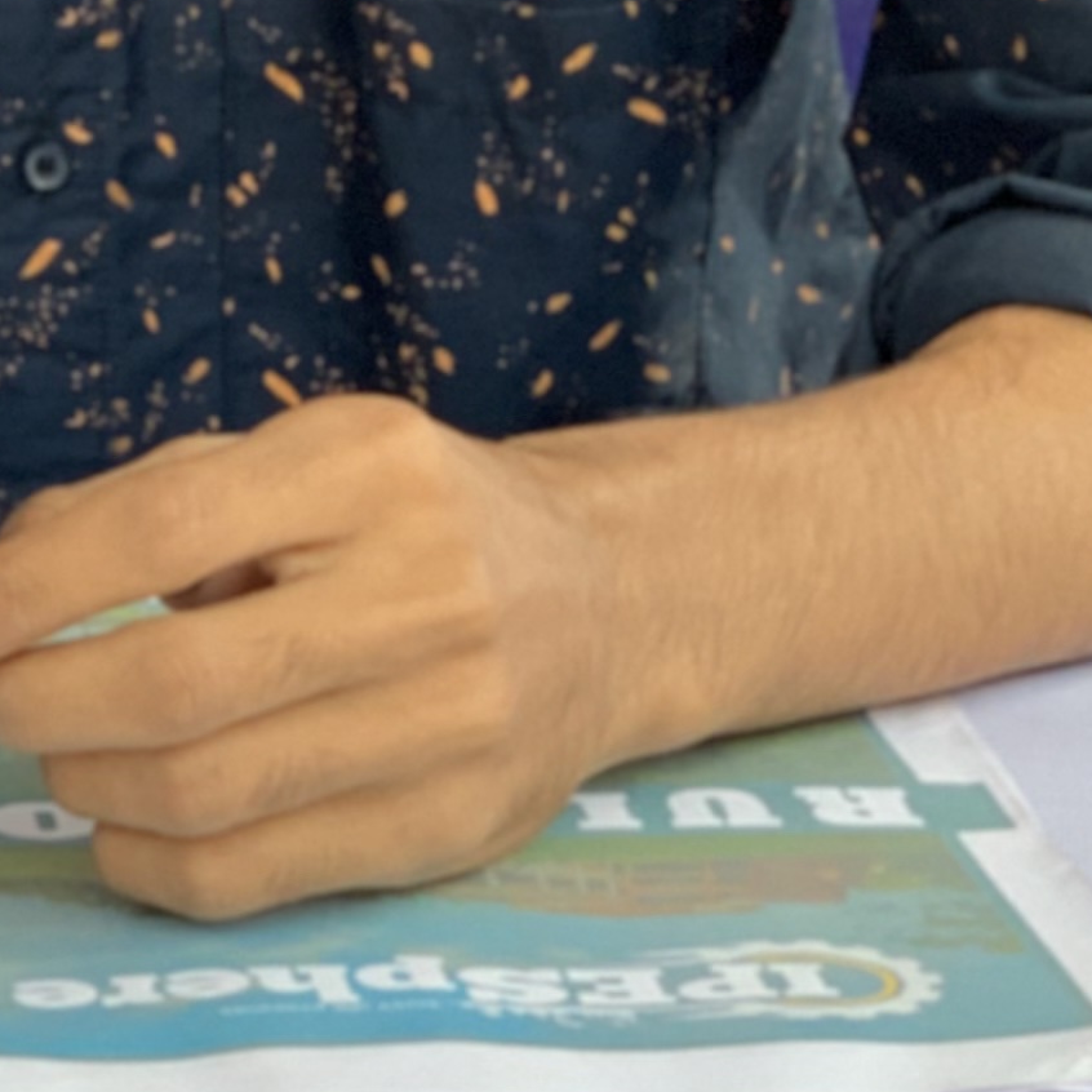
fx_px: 7816
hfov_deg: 8.0
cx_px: 83
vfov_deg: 7.8
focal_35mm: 219
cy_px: -701
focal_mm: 6
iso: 64
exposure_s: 1/122
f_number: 2.4
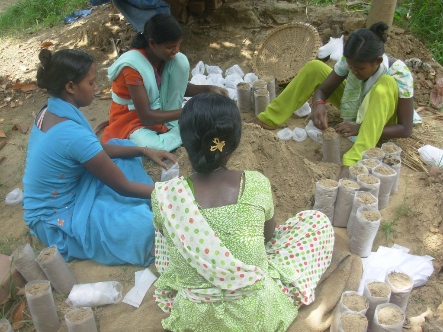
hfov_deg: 49.0
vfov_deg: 37.7
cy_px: 166
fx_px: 486
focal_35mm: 38
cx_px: 222
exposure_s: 1/132
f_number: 2.9
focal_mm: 6.3
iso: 50
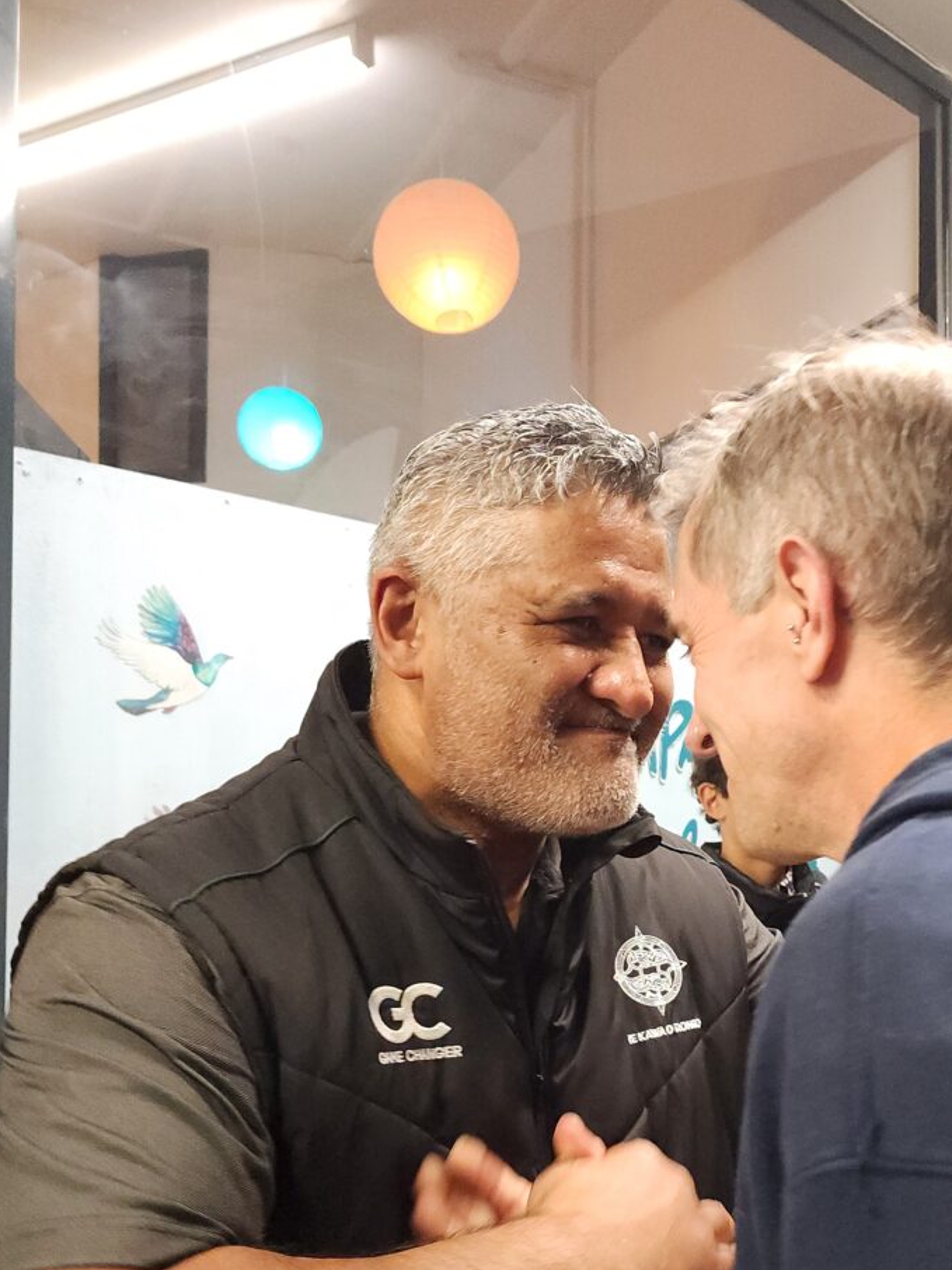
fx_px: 1431
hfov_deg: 36.3
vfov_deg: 46.9
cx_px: 658
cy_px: 869
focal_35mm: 39
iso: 800
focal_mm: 6.4
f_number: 1.8
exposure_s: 1/100
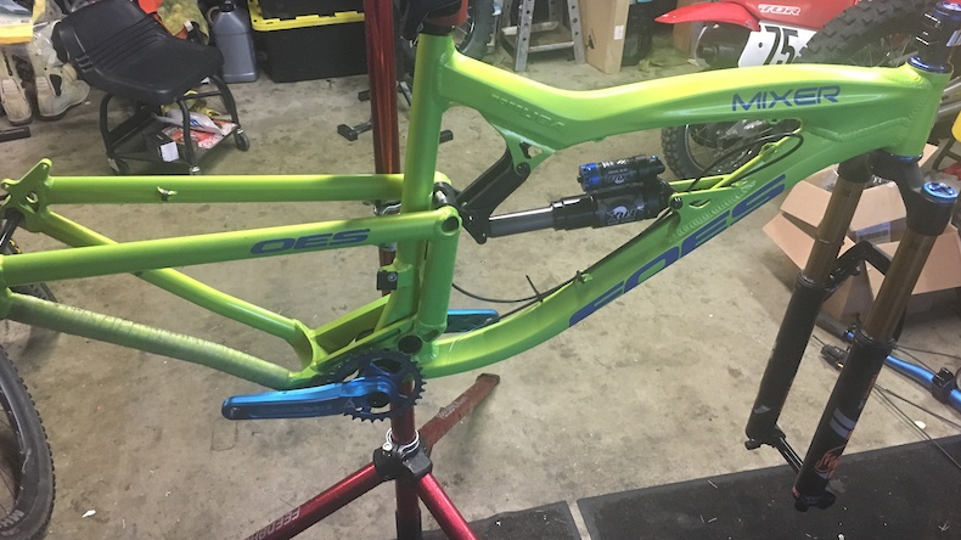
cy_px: 265
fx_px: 815
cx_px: 477
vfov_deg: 36.7
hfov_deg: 61.0
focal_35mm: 32
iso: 200
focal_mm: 4.15
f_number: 2.2
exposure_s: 1/20
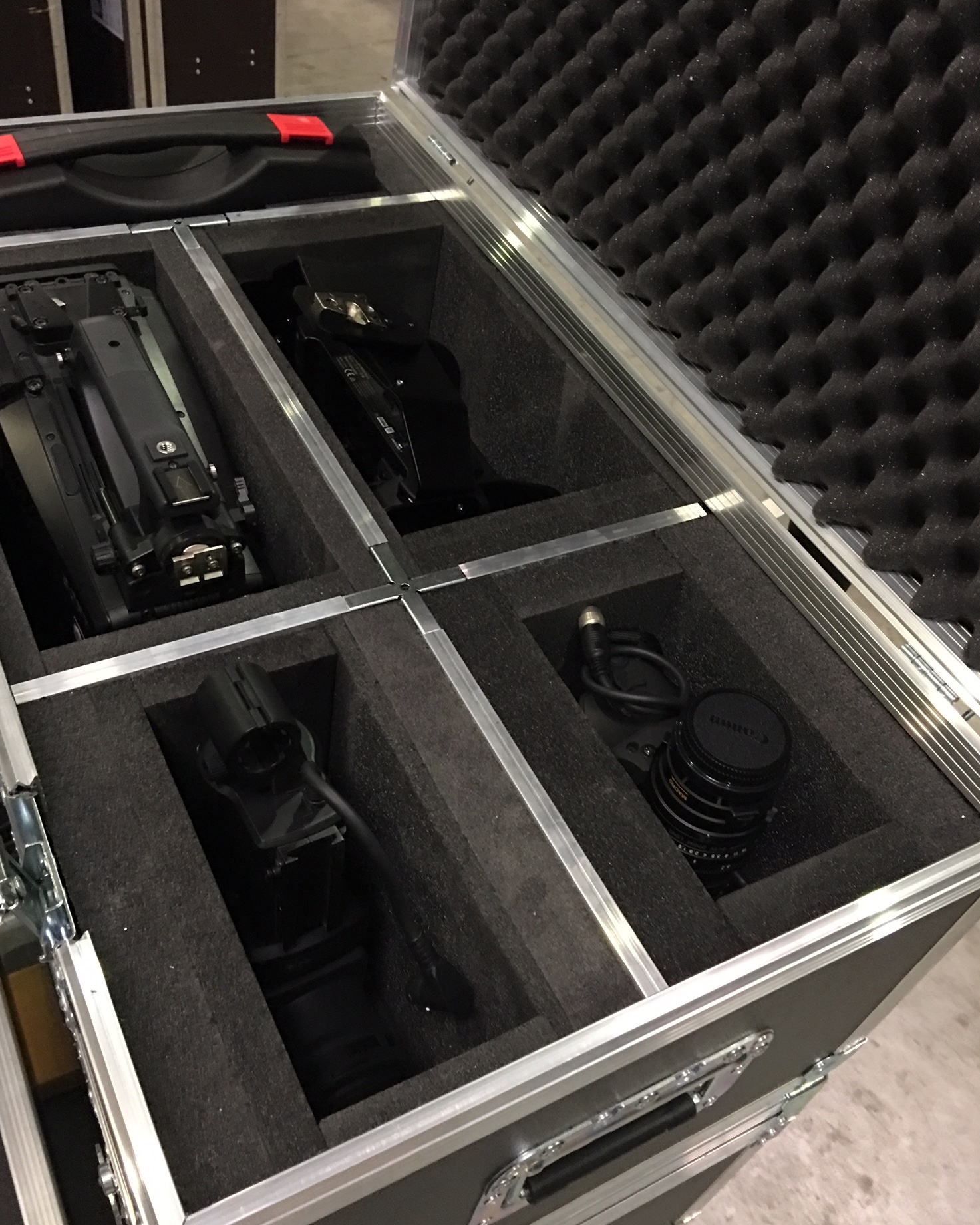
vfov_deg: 57.1
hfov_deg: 47.1
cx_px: 482
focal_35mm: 31
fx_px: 1124
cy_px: 655
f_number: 2.2
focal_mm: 4.15
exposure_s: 1/8
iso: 125
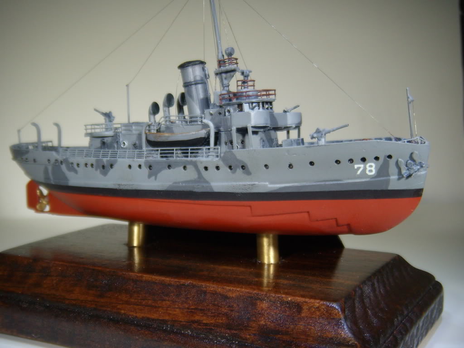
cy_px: 174
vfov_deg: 27.5
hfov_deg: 36.2
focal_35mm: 53
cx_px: 232
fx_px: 710
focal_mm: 8.9
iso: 100
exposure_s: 1/28.5
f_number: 3.7
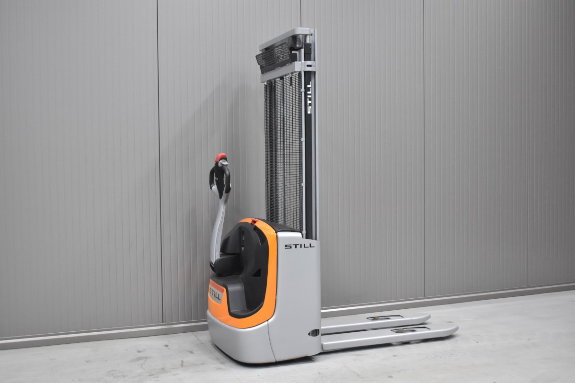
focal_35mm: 42
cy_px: 192
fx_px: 671
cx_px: 288
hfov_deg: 46.4
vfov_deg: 31.9
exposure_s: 1/60
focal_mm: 28
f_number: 4.5
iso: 1600
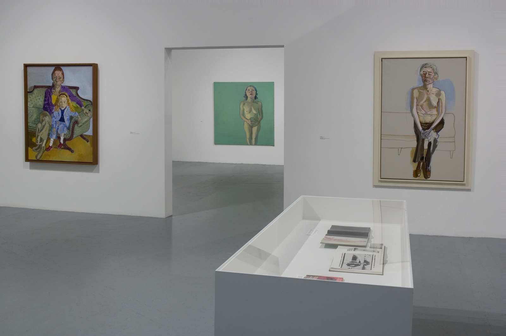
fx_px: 505
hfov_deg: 53.2
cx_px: 253
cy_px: 168
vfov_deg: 36.8
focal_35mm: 36
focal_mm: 24
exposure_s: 2
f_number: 16
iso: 200
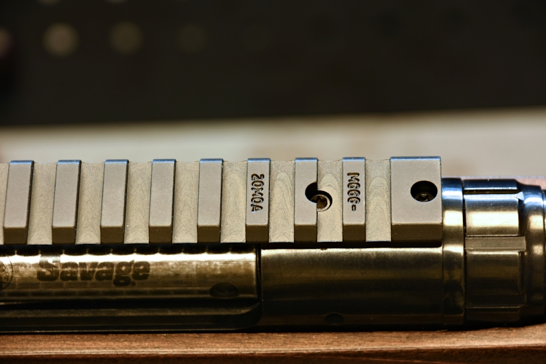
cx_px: 274
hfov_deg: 10.1
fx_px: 3087
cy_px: 182
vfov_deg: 6.8
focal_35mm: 204
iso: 100
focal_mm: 135
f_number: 8
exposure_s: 1/5
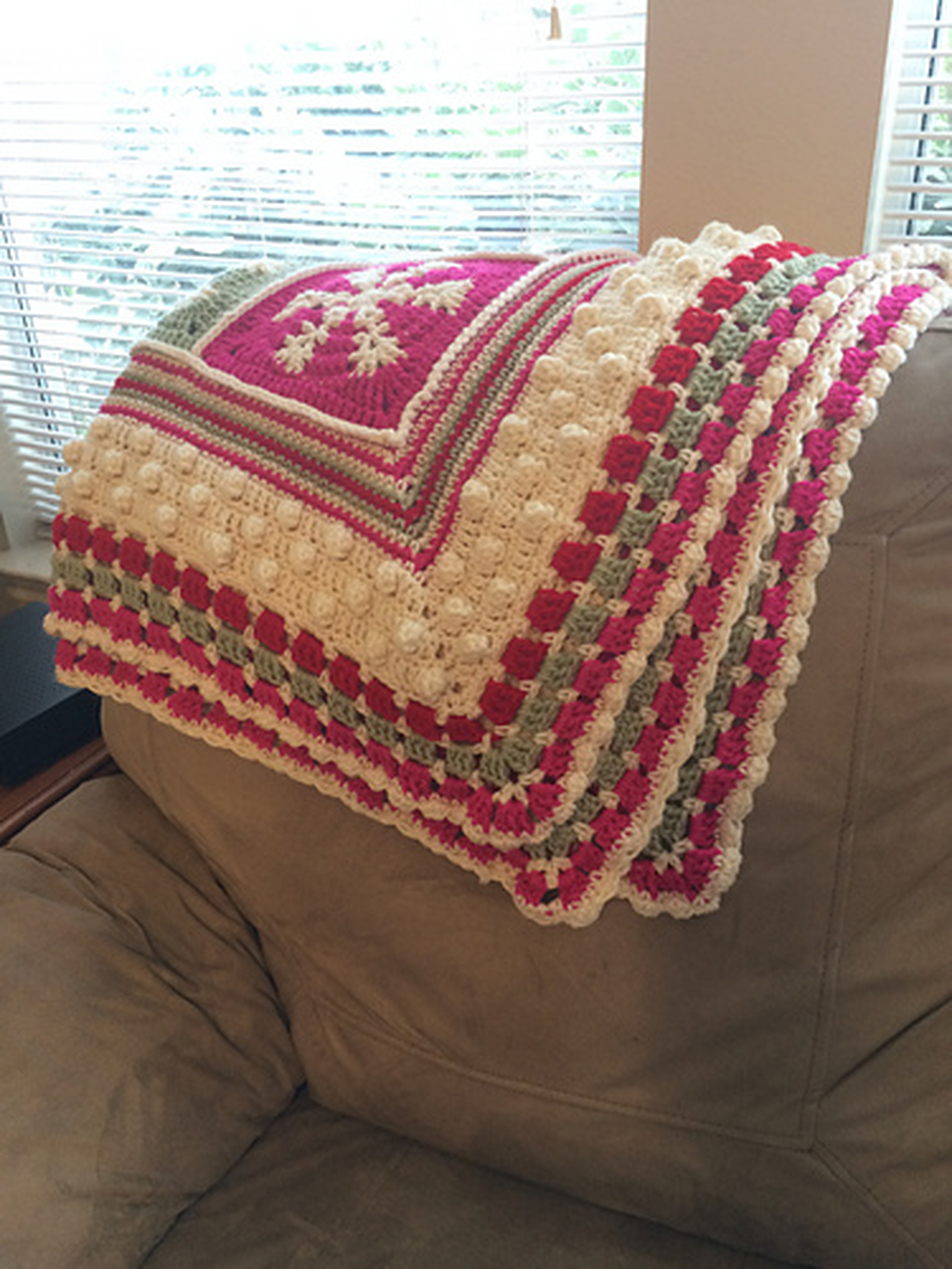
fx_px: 1063
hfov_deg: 48.2
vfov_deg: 61.7
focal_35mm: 29
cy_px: 634
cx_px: 476
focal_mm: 4.15
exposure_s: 1/30
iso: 100
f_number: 2.2
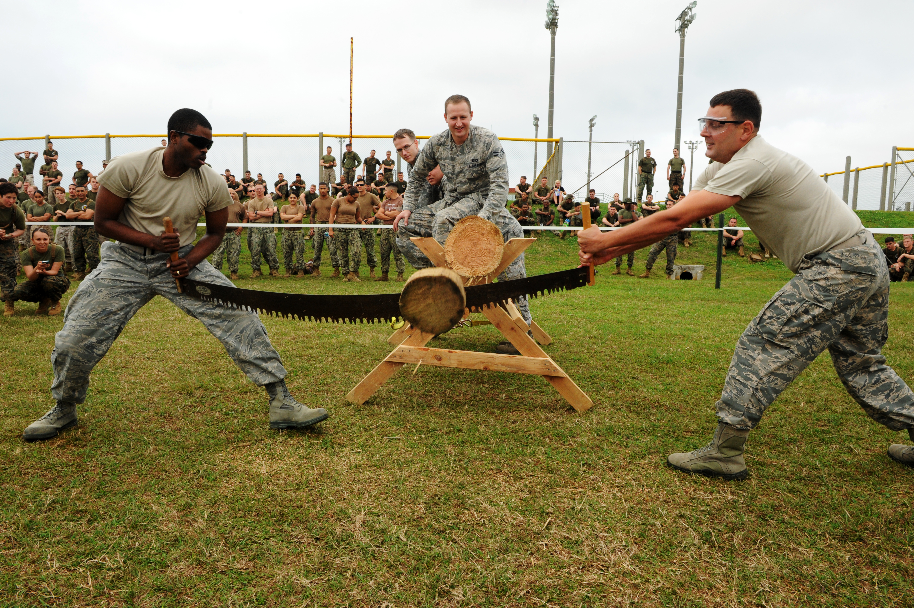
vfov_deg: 53.1
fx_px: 609
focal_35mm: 24
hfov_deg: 73.8
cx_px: 457
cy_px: 304
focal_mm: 24
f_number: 14
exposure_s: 1/200
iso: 1600
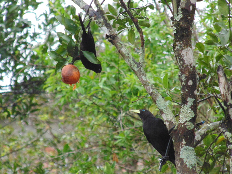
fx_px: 3887
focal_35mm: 580
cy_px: 87
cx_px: 116
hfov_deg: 3.4
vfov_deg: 2.6
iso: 500
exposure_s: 1/80
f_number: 5.9
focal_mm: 104
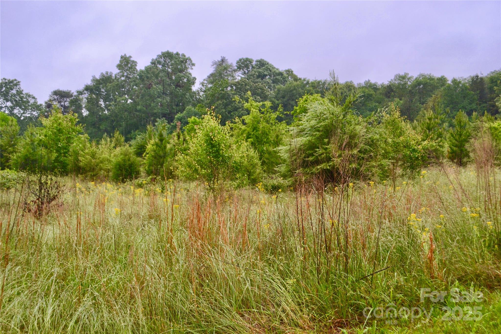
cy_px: 167
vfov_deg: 36.9
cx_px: 250
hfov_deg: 53.1
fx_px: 501
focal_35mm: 36
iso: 220
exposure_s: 1/125
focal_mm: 24
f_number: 5.6
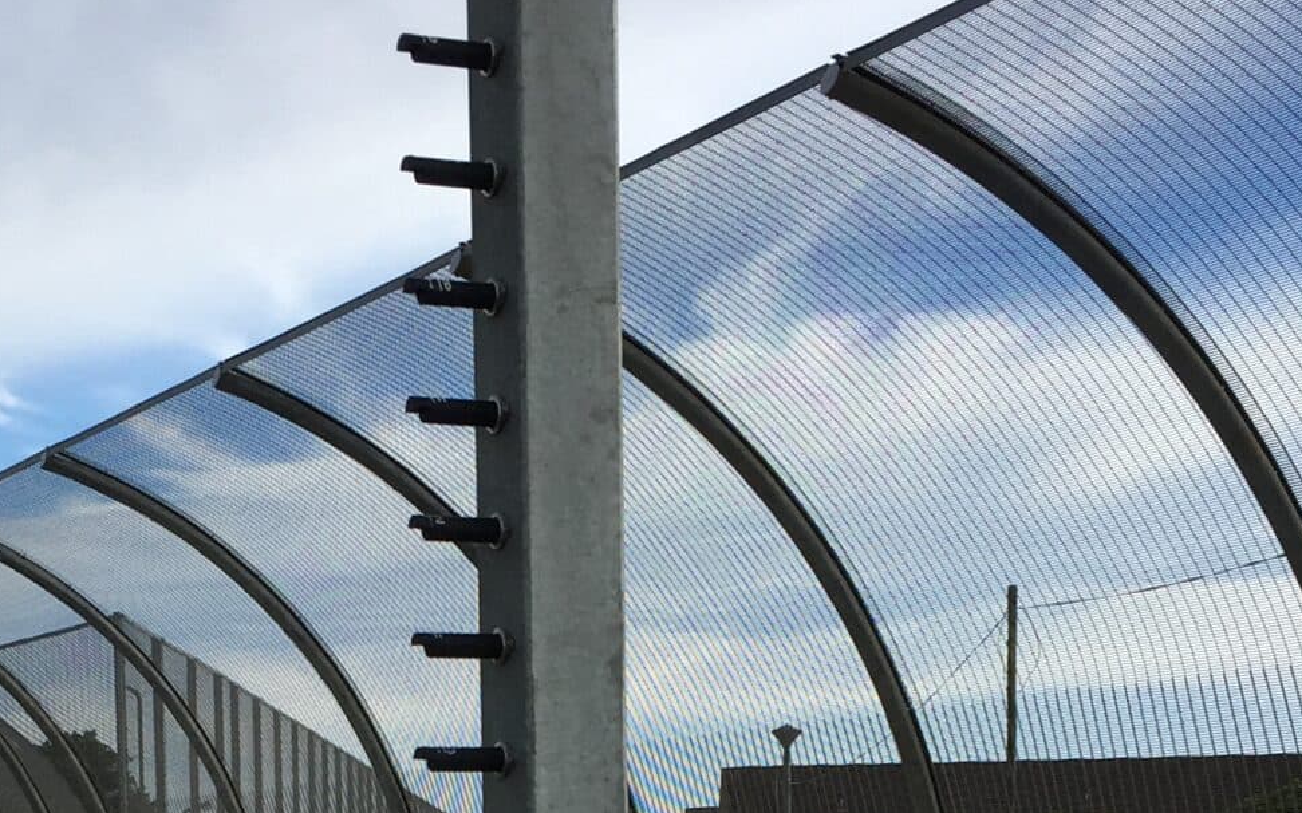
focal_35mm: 81
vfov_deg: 15.0
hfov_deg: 25.5
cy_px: 1192
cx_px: 484
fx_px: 2874
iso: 32
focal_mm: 4.15
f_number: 2.2
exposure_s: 1/1412
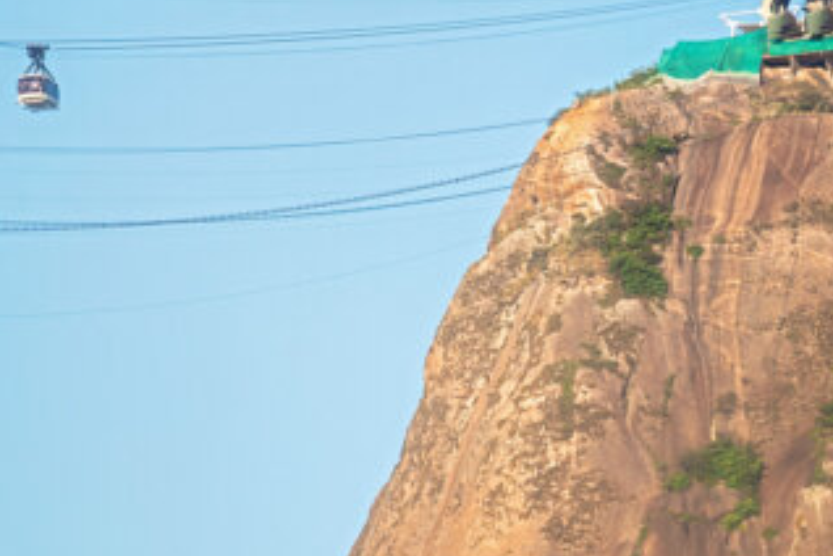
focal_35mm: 379
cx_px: 270
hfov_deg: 5.4
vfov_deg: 3.6
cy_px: 147
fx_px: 8769
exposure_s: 1/1000
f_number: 5.6
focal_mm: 105
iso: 200
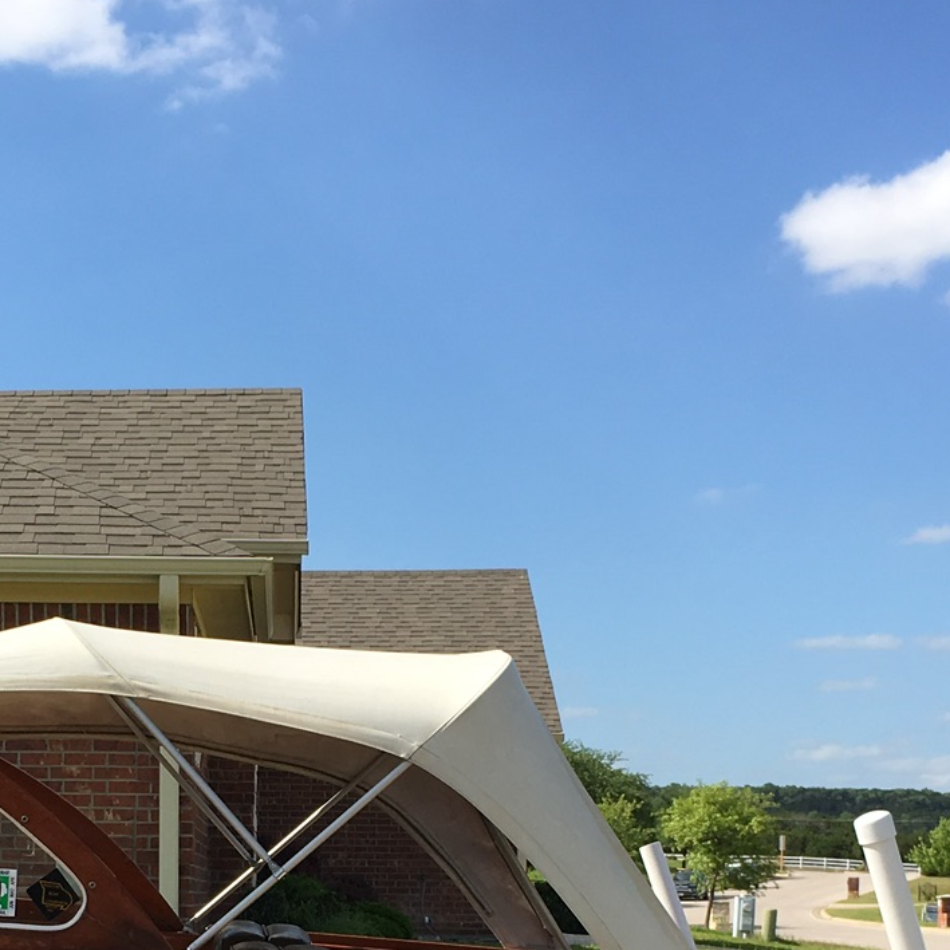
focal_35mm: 74
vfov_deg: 22.5
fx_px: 2298
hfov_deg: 23.2
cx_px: 268
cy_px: 953
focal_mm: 4.15
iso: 25
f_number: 2.2
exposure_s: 1/1399
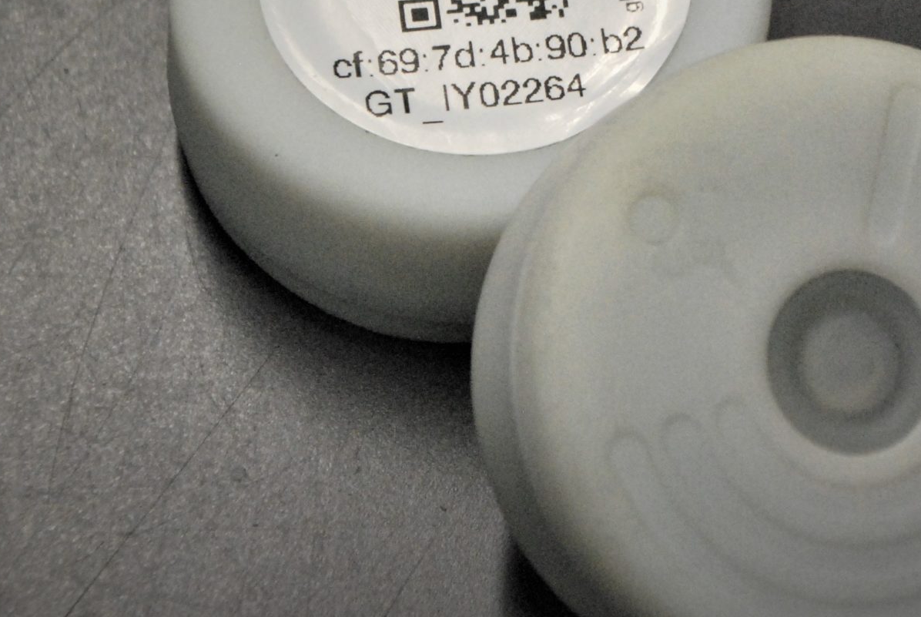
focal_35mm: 167
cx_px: 568
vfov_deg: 8.2
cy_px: 174
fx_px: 4278
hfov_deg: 12.3
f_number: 8
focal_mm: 52
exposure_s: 1/80
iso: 1600
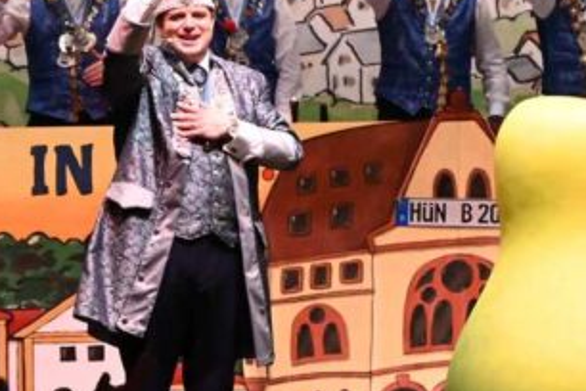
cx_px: 448
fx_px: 5501
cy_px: 227
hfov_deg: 6.1
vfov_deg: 4.1
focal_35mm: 338
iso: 6400
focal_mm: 101
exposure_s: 1/125
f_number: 6.3
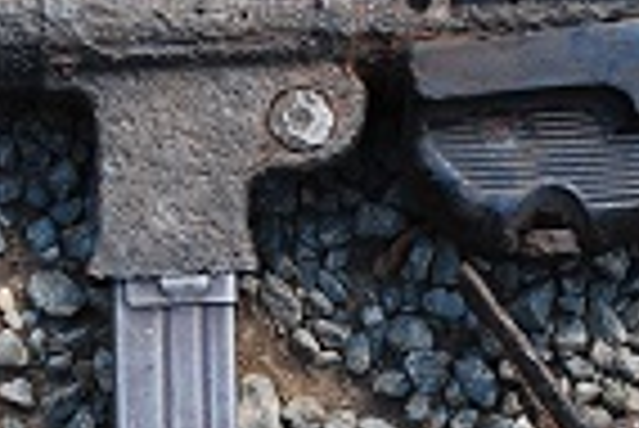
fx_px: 3271
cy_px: 331
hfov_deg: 11.2
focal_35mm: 184
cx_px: 310
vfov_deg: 7.5
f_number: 5
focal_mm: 29
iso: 200
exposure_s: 1/100
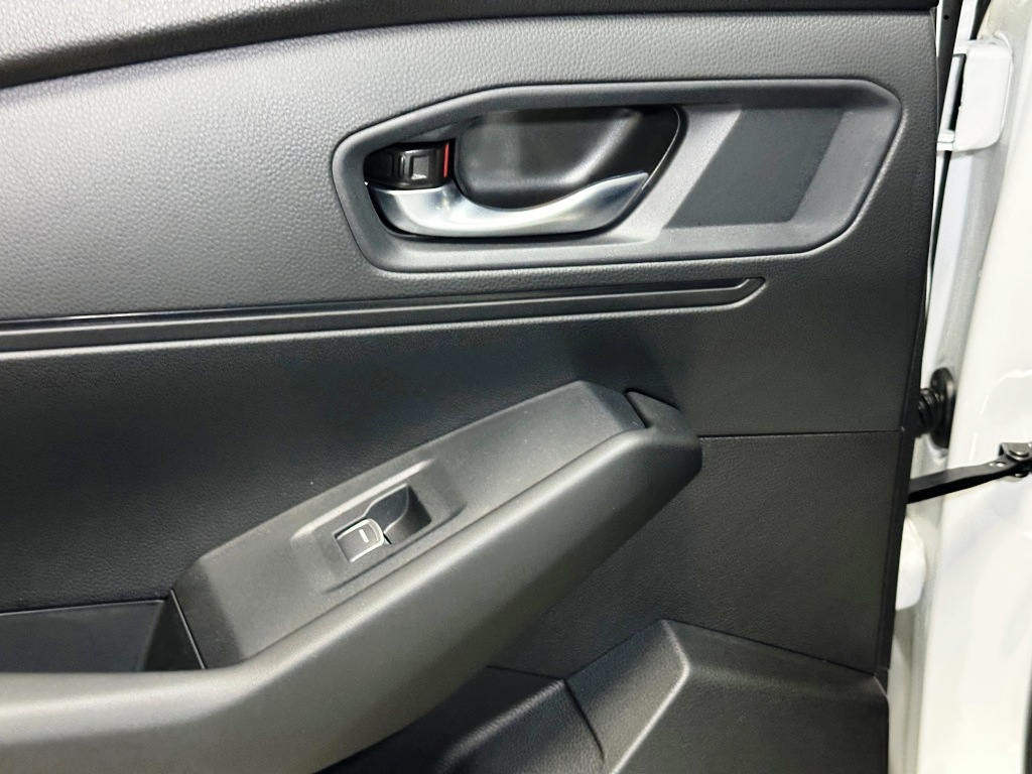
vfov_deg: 30.3
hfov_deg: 39.7
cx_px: 516
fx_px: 1431
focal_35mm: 48
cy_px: 387
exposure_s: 1/30
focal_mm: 6.86
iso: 640
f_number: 1.78
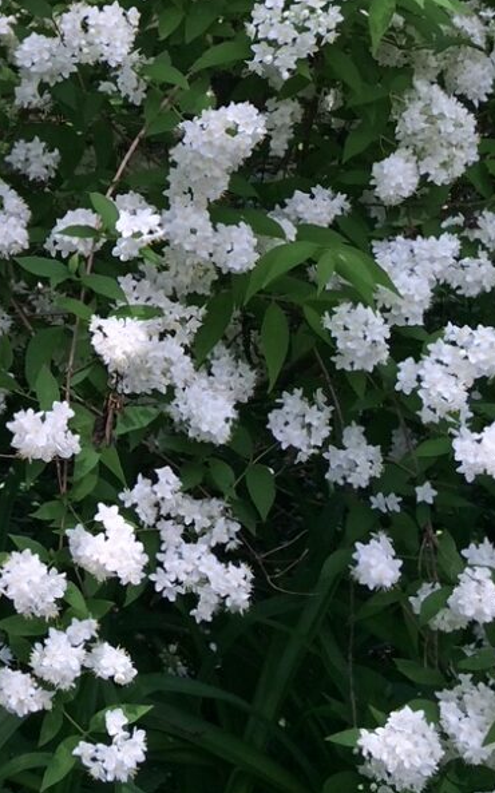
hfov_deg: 14.5
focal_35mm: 83
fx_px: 1794
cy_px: 58
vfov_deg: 24.1
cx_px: -280
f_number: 2.2
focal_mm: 4.15
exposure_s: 1/339
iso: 32
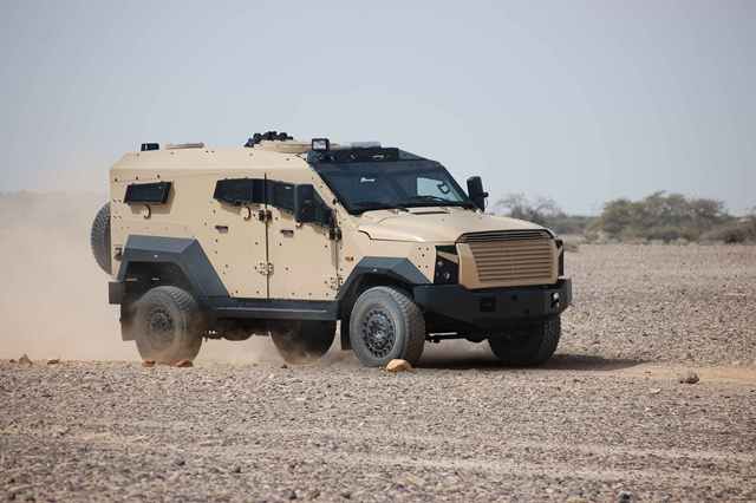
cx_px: 378
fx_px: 3841
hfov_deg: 11.2
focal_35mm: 183
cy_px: 252
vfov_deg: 7.5
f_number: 5
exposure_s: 1/1250
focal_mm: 122
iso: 200
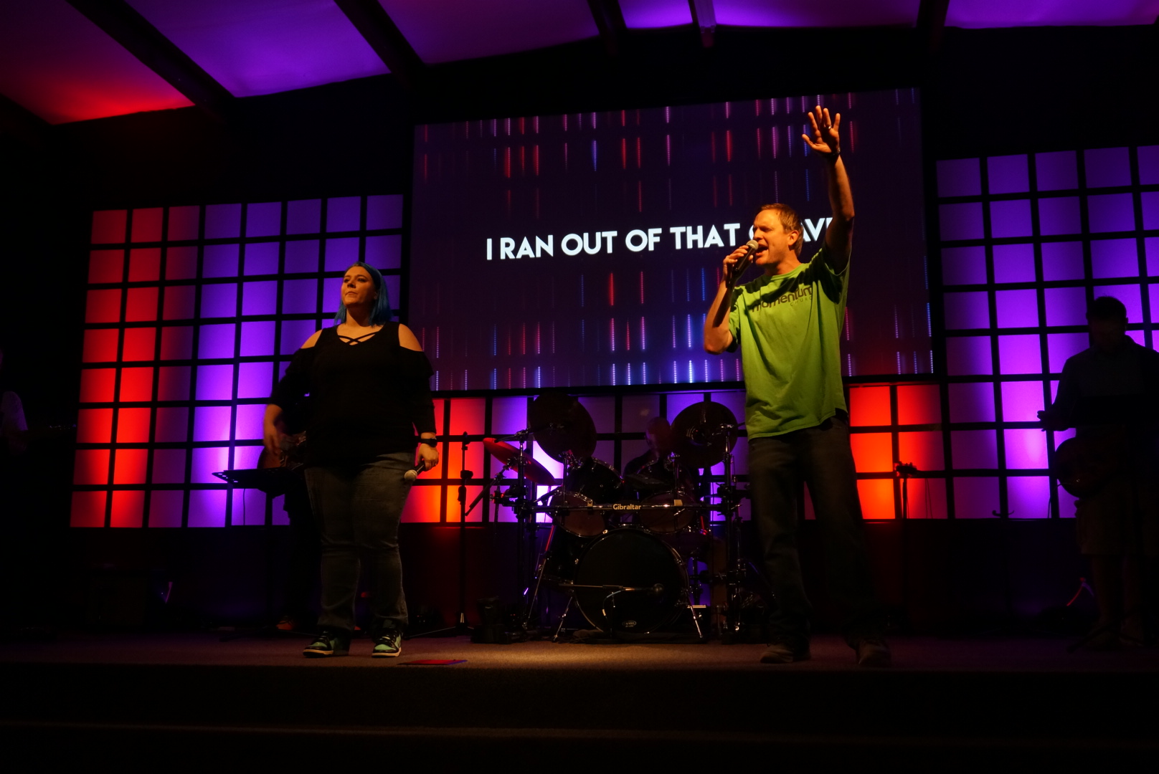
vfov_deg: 35.5
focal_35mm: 38
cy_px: 387
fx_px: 1208
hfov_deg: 51.3
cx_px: 580
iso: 1600
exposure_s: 1/60
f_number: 4.5
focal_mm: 25
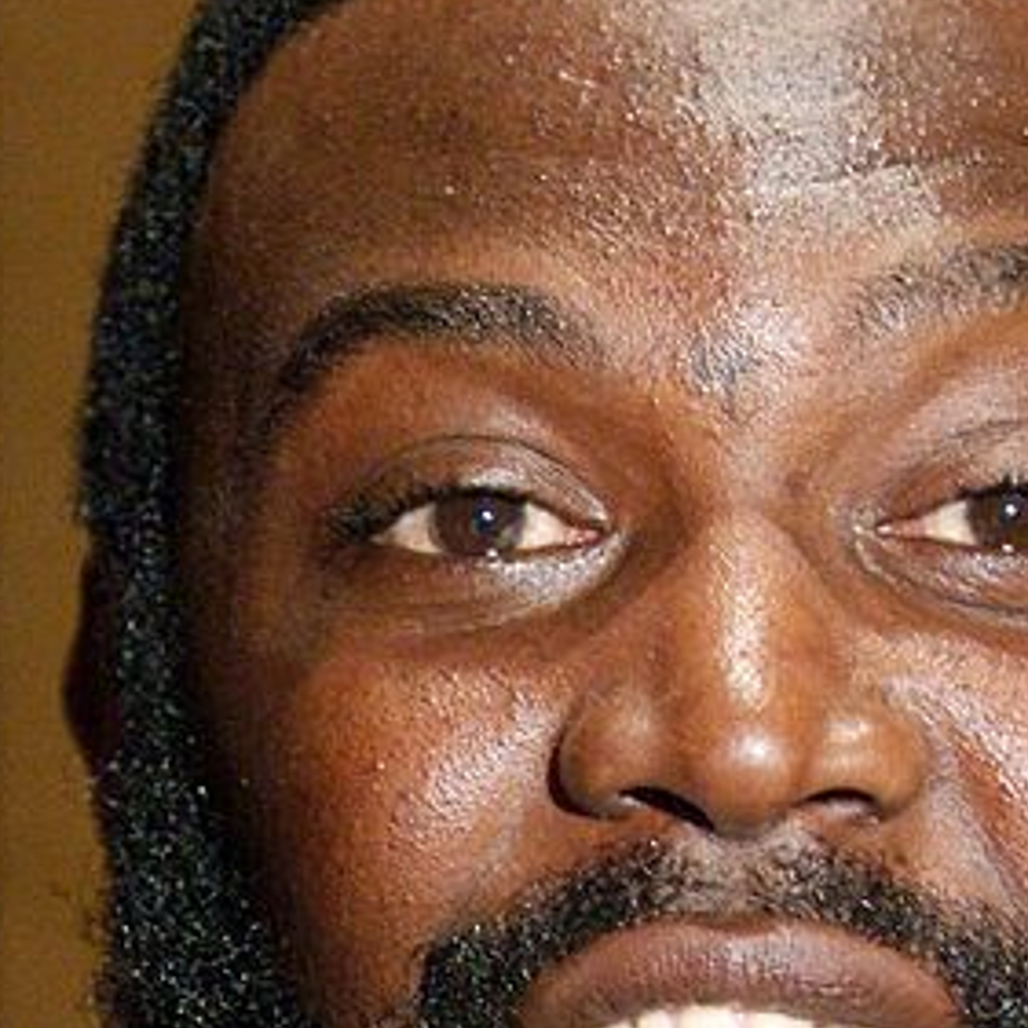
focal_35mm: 325
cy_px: 1013
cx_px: 788
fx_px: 10920
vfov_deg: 5.4
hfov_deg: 5.4
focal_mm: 70
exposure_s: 1/90
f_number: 2.8
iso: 1600
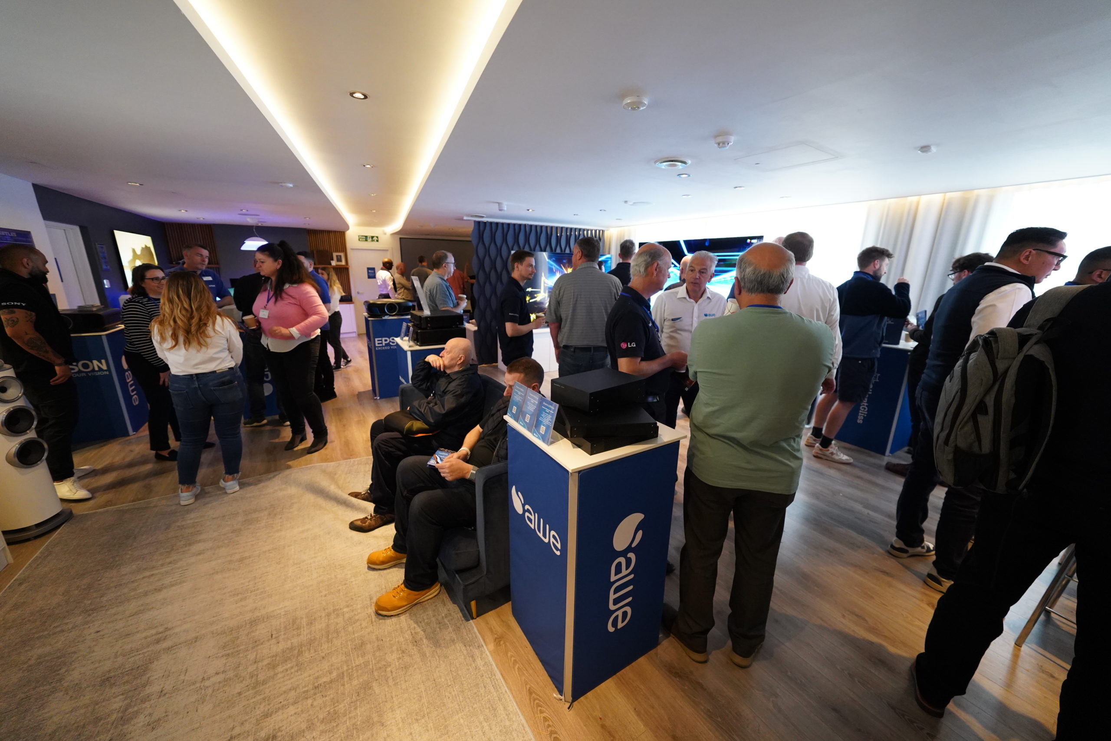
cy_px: 370
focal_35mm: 12
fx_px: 370
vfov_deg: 90.0
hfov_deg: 112.6
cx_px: 556
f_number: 2.8
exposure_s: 1/160
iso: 5000
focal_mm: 12
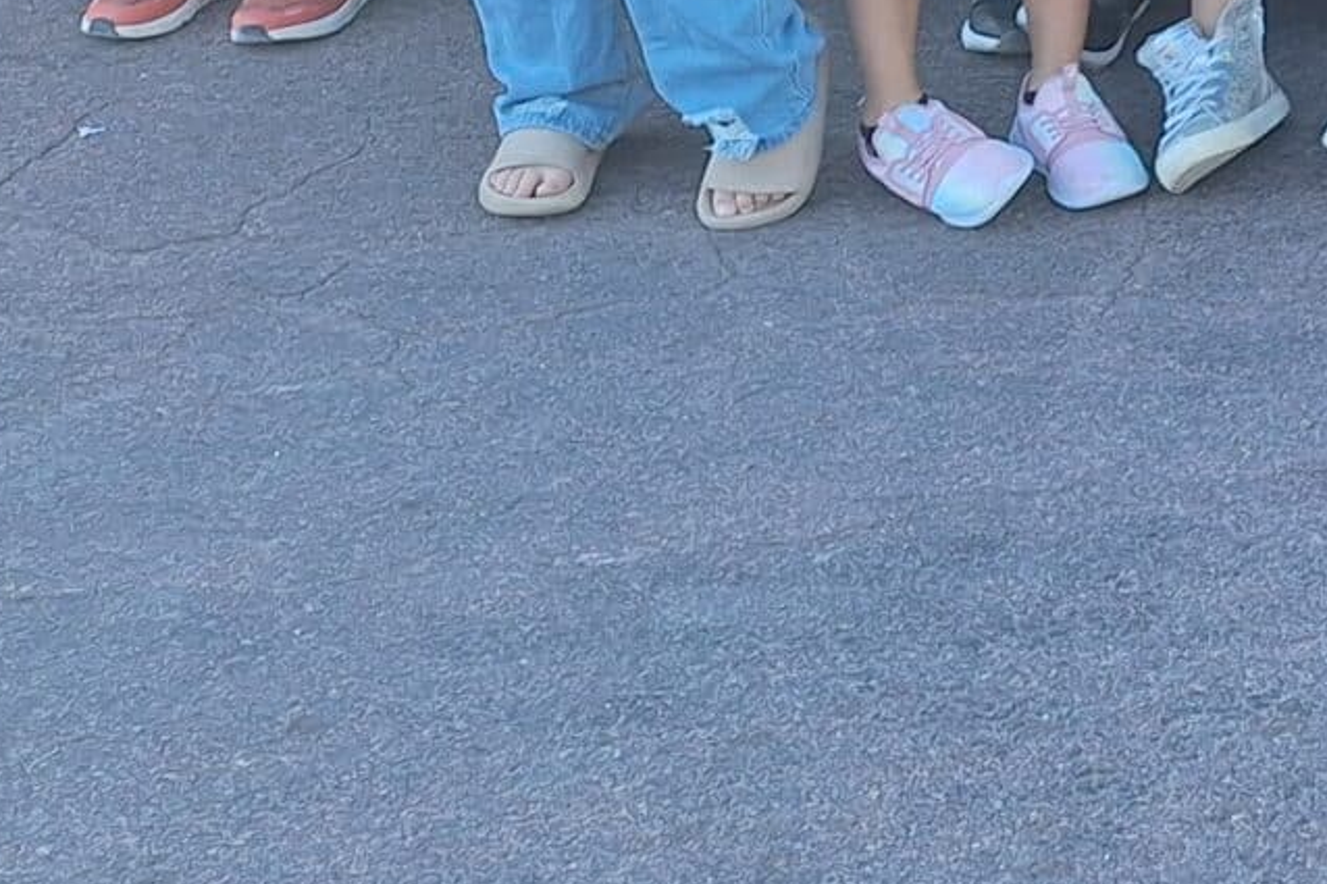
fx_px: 3538
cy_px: -632
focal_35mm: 96
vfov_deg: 13.1
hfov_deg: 17.4
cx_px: 2365
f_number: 1.8
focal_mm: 5.54
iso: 40
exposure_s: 1/209
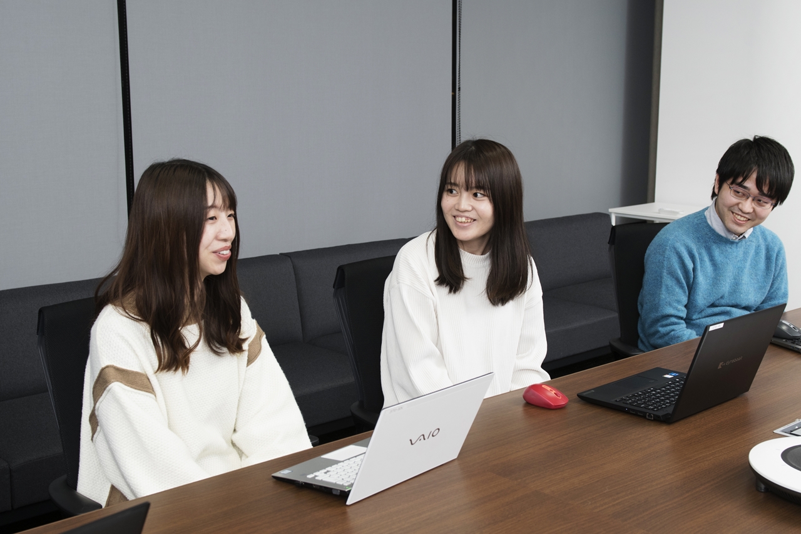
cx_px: 400
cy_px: 267
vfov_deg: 28.1
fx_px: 1068
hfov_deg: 41.1
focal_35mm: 48
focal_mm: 32
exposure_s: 1/100
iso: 400
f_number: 5
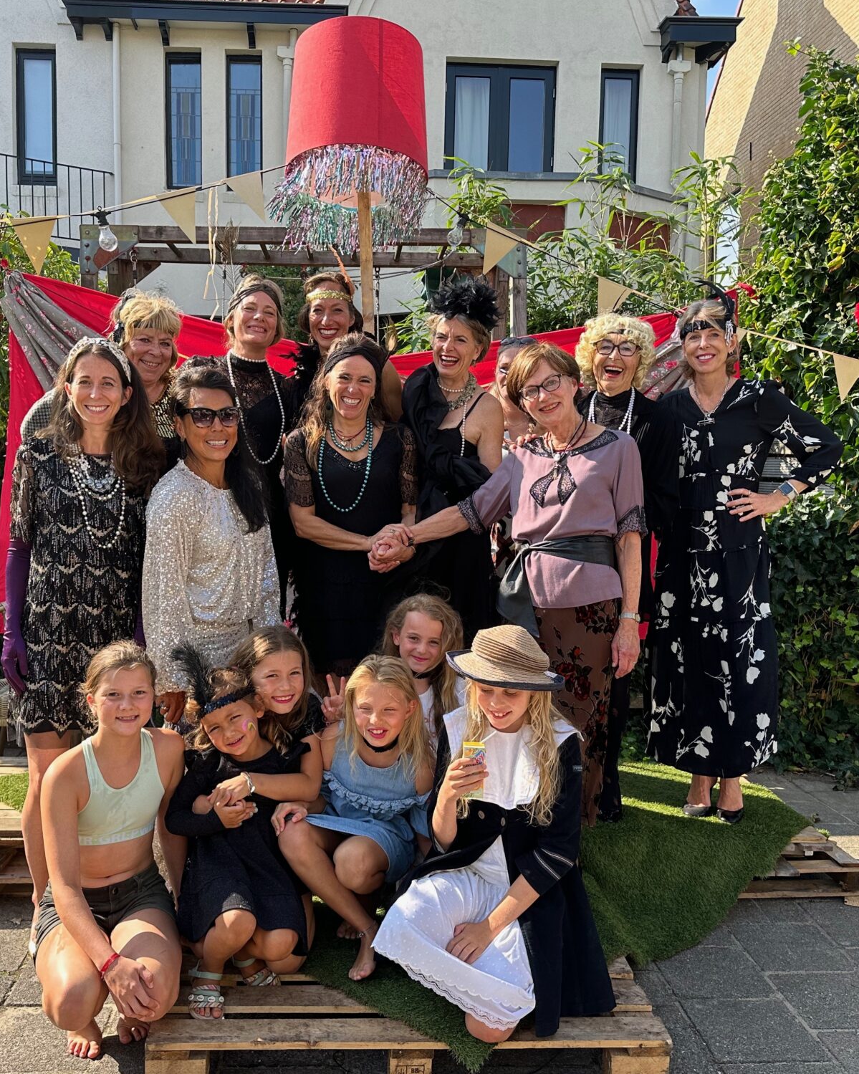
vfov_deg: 55.7
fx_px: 1017
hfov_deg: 45.7
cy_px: 547
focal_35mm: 32
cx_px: 378
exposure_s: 1/999
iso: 80
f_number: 1.78
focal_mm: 6.86
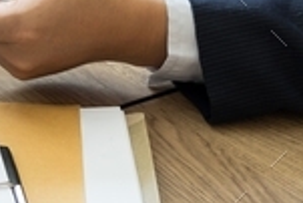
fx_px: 1676
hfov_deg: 9.7
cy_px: -110
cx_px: -273
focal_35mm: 199
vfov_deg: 6.8
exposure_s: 1/80
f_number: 3.6
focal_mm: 34.3
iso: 250
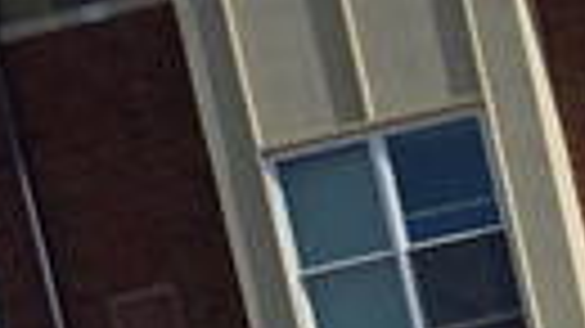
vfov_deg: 6.0
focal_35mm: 168
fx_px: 2605
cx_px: 1557
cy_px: 1343
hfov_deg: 10.4
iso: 125
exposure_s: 1/250
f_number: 7.9
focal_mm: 4.5
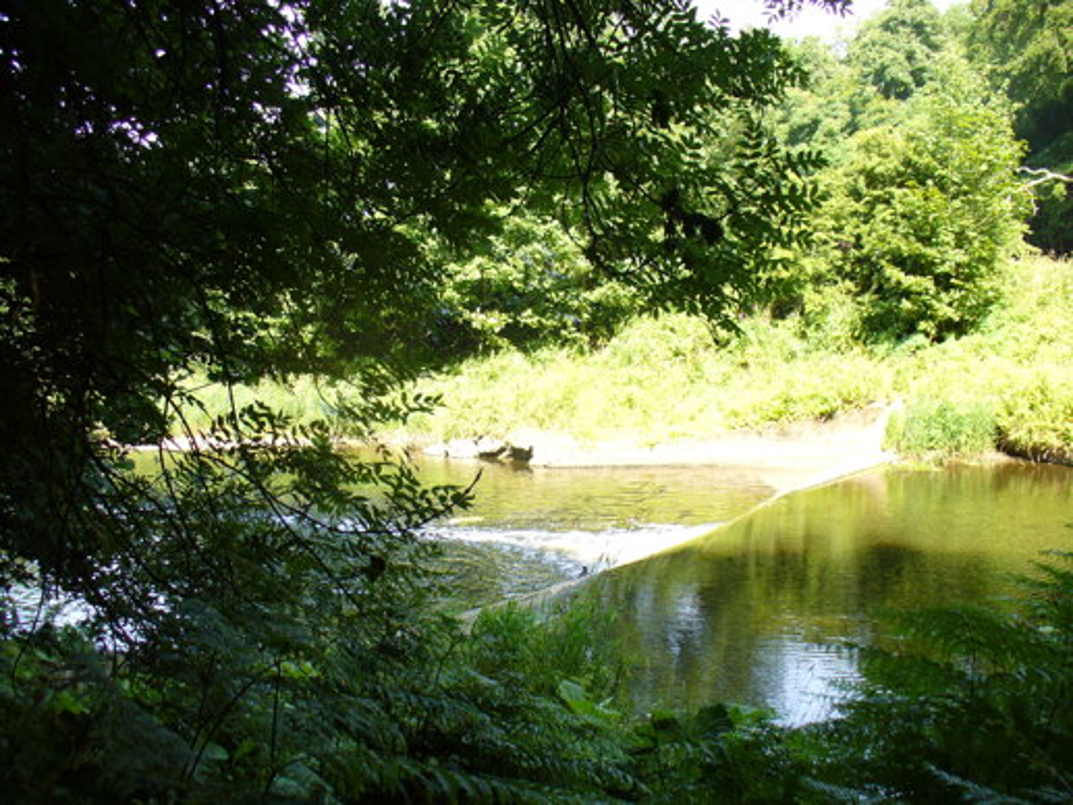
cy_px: 402
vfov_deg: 38.7
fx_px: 1147
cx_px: 536
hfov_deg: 50.1
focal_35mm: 37
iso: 80
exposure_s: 1/160
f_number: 2.8
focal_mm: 6.1
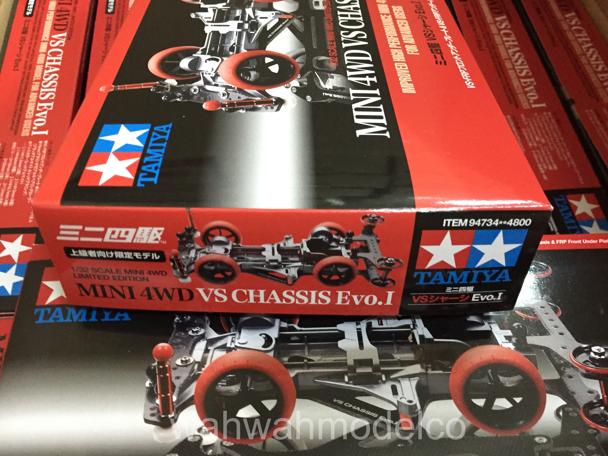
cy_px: 243
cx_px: 305
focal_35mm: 31
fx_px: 545
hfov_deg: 58.3
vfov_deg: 45.4
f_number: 2.2
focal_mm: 4.15
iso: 500
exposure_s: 1/15
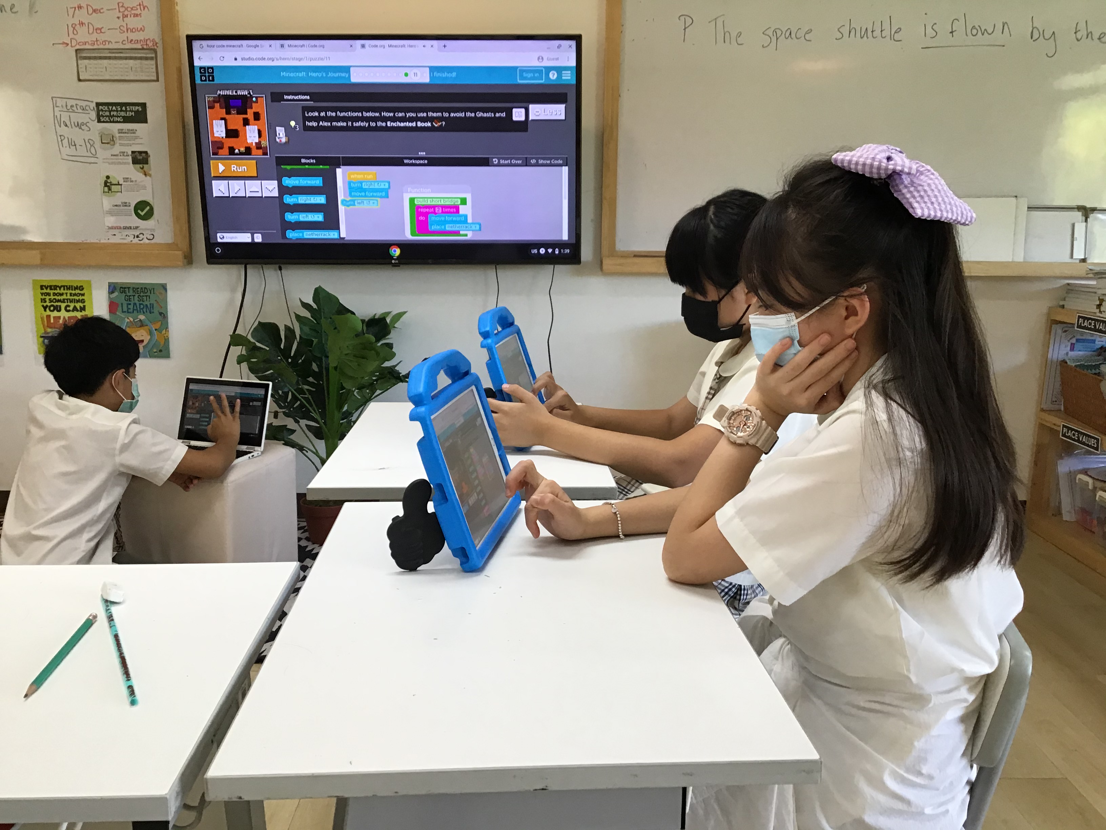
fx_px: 990
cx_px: 553
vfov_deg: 45.4
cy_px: 415
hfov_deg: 58.4
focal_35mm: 31
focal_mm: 3.3
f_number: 2.4
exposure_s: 1/33
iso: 40
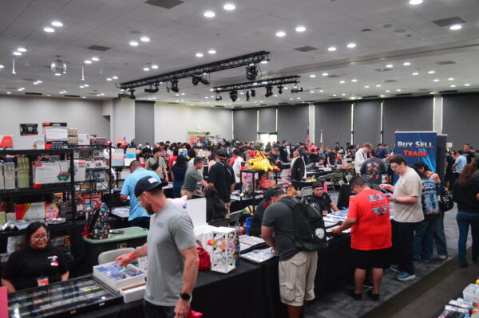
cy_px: 159
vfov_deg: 47.9
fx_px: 359
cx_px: 240
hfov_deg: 67.4
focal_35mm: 27
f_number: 3.5
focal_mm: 18
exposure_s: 1/125
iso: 3200
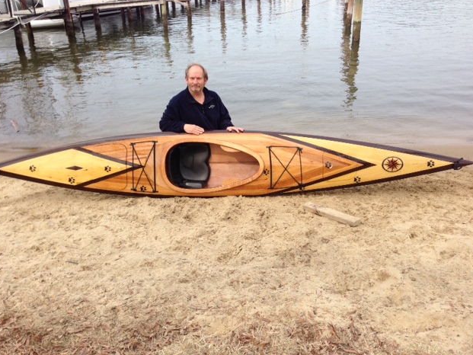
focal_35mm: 34
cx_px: 235
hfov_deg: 53.9
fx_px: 465
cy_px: 173
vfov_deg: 41.8
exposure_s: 1/786
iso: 50
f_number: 2.4
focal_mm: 4.12
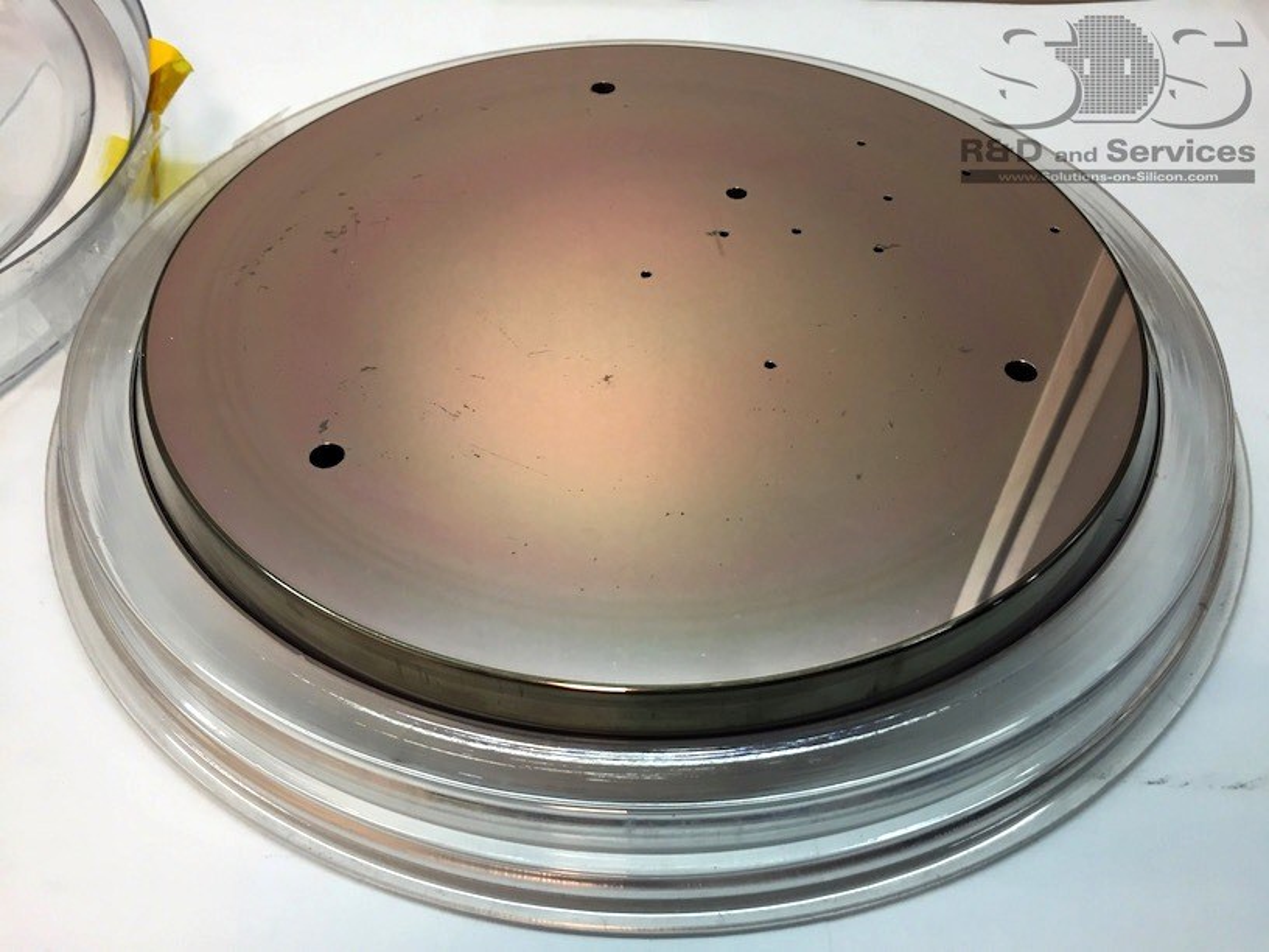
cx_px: 634
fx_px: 1063
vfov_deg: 48.2
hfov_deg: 61.7
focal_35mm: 29
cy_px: 476
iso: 32
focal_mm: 4.15
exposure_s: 1/33
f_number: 2.2
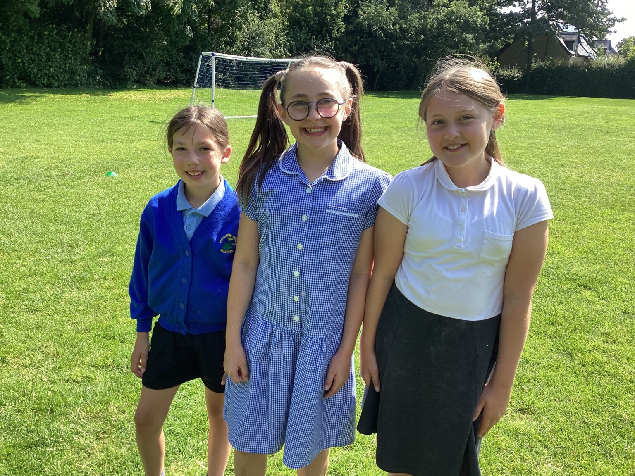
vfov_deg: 45.4
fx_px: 569
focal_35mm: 31
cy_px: 238
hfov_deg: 58.4
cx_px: 318
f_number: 2.4
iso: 25
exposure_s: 1/392
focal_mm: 3.3
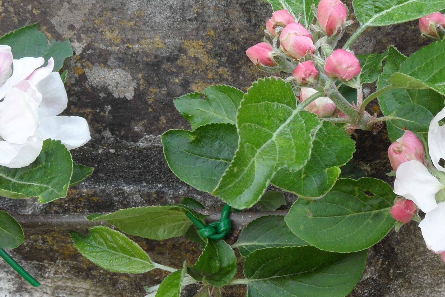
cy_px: 133
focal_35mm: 77
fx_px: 952
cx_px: 257
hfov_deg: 26.3
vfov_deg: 17.7
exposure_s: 1/90
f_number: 3.6
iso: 100
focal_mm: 6.5
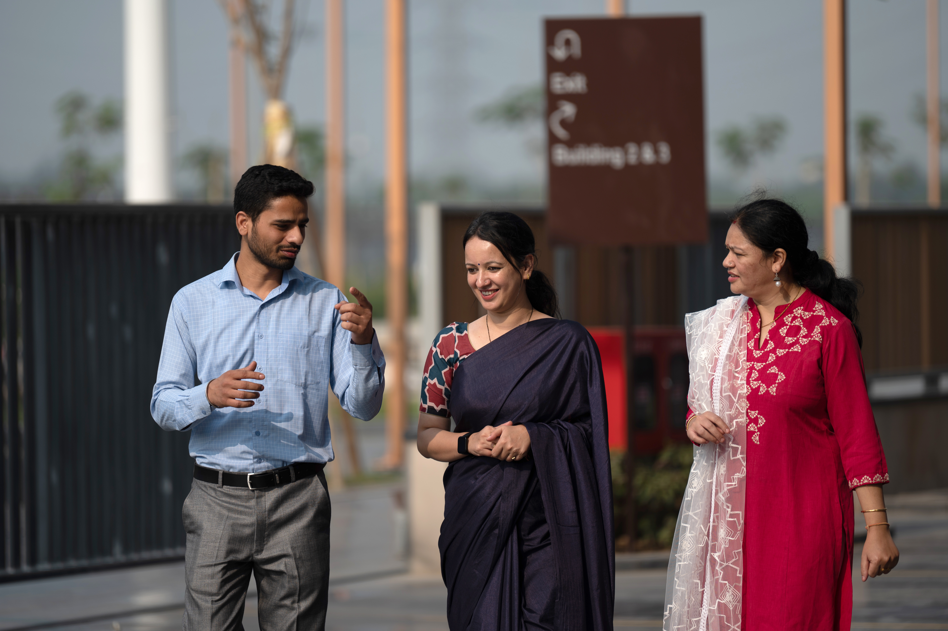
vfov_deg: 6.9
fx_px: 5263
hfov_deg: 10.3
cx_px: 474
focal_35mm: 200
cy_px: 316
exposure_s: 1/1600
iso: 50
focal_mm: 200
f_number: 2.8
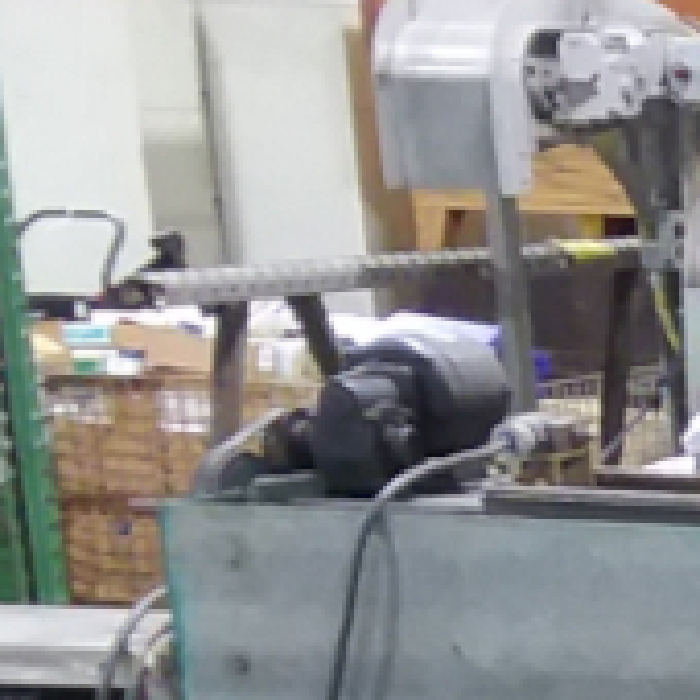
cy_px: 1285
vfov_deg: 10.9
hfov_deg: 10.1
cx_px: 1696
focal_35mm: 150
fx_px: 3432
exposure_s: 1/17
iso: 160
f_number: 1.9
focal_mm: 2.47
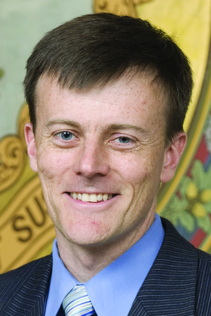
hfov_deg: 14.0
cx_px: 106
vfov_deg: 20.9
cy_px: 158
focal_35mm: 98
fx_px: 857
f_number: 8
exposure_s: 1/100
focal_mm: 65
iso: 125
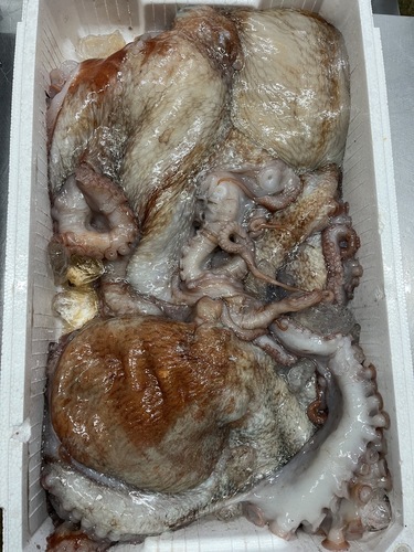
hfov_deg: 53.1
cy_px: 276
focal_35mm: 26
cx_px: 207
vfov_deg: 67.3
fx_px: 415
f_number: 1.6
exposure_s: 1/60
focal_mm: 5.1
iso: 100
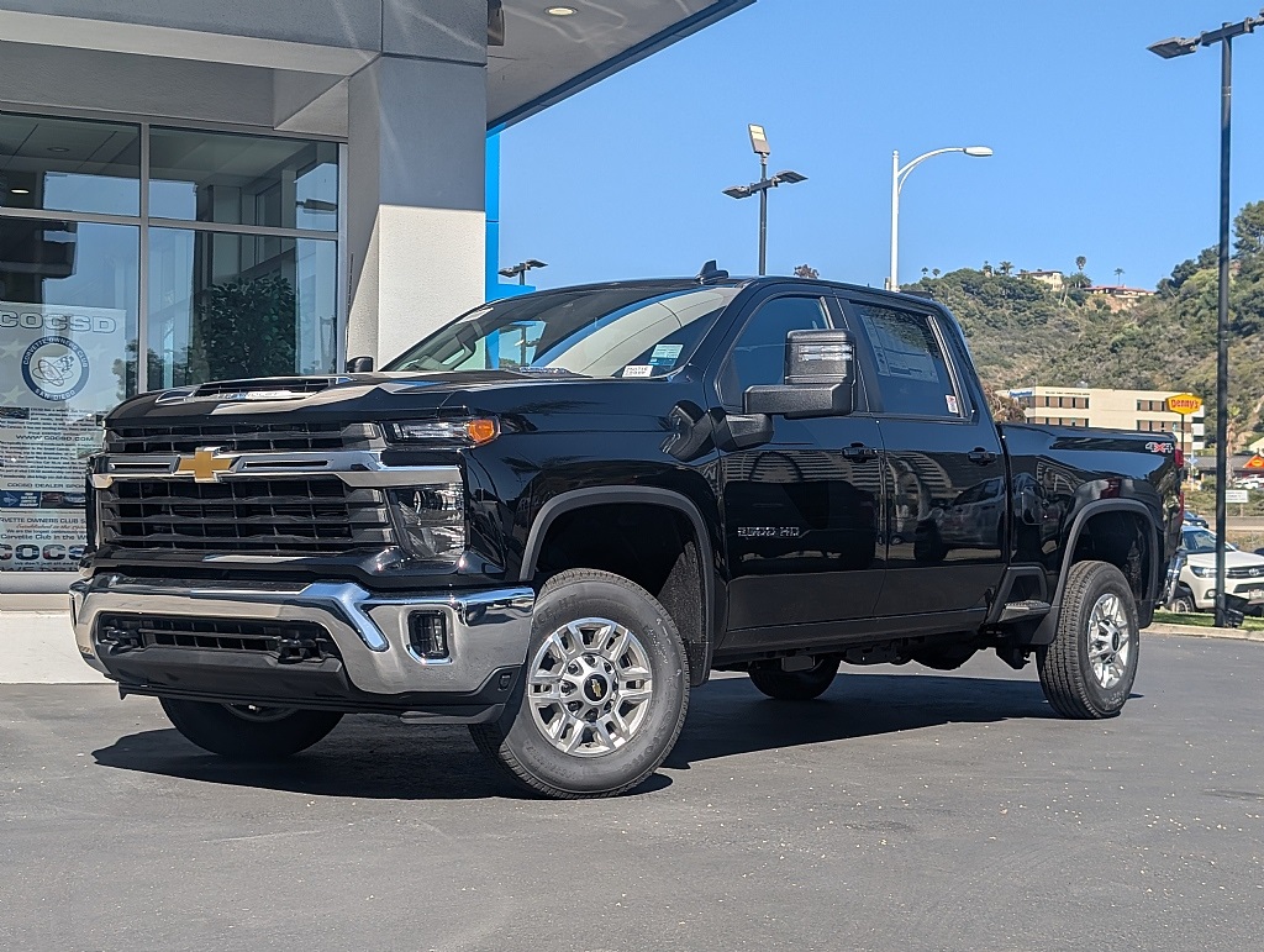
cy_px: 476
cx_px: 632
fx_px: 1792
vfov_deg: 29.7
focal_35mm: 49
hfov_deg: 38.9
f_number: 1.68
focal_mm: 6.9
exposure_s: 1/1244
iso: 19
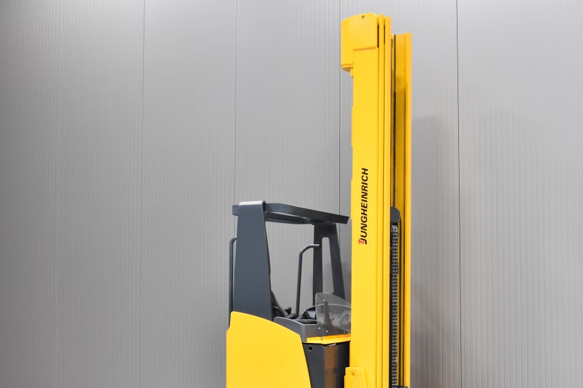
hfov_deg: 39.0
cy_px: 255
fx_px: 810
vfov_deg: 26.9
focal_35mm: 50
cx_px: 399
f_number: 5
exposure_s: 1/30
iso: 1600
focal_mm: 24
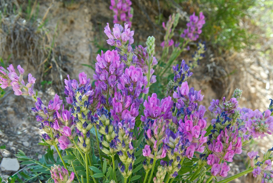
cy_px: 92
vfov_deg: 28.1
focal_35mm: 48
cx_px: 136
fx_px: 364
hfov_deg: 41.1
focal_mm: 32
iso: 400
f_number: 7.1
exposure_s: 1/320
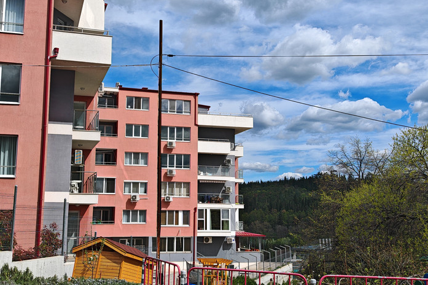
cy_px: 132
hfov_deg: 45.3
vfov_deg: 31.1
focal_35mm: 43
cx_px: 186
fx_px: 511
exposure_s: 1/2100
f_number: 2
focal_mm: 6.83
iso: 50
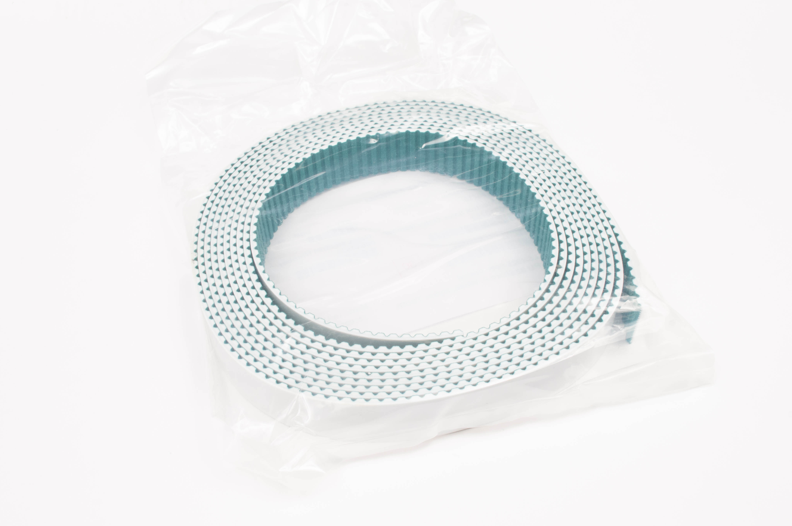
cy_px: 263
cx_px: 396
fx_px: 857
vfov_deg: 34.1
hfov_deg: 49.6
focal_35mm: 39
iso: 200
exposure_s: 1/80
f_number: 13
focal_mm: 26
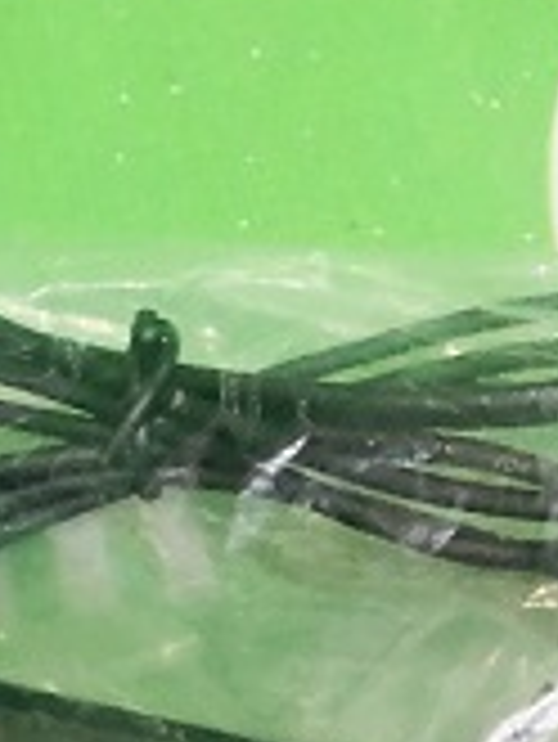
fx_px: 1825
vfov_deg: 22.6
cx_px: -209
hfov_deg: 16.3
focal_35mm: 85
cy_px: 625
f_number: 1.8
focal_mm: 3.99
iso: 100
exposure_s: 1/9
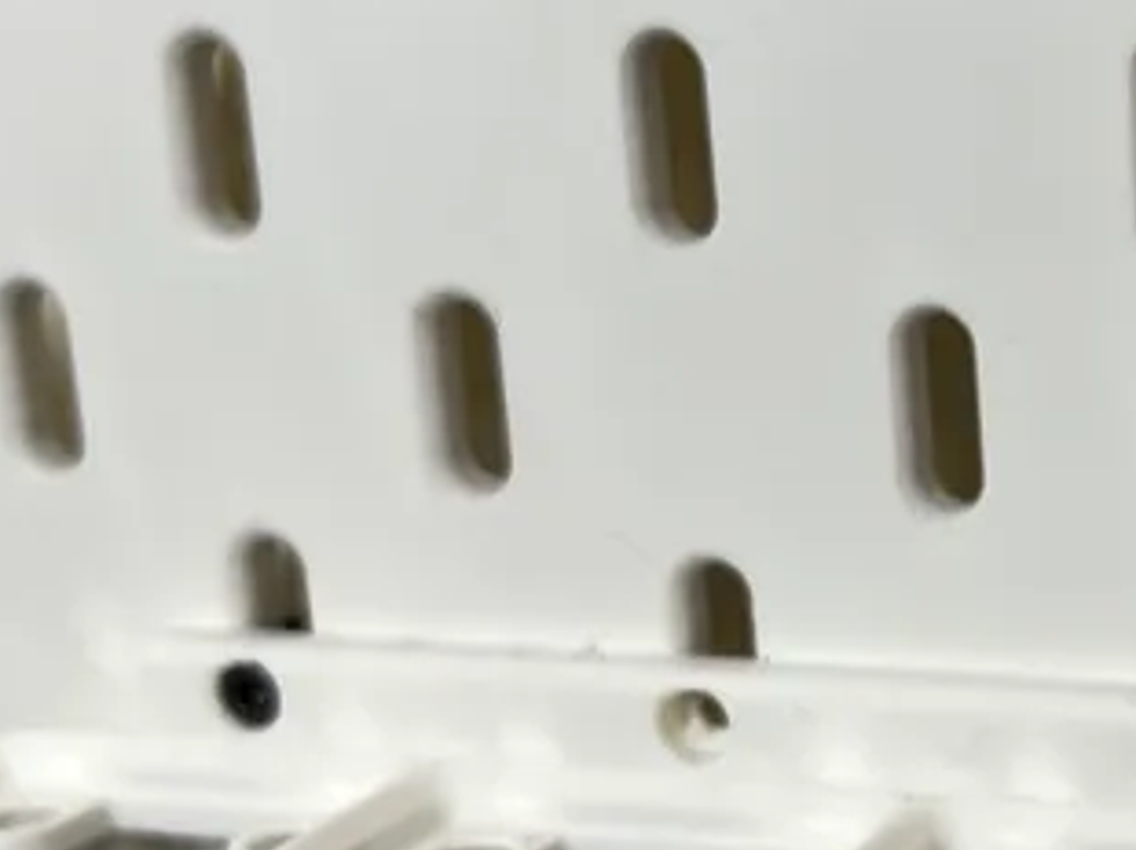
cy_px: 436
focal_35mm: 84
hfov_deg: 22.1
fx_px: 2755
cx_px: 1224
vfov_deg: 17.5
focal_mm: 5.7
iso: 80
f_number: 1.5
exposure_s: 1/121
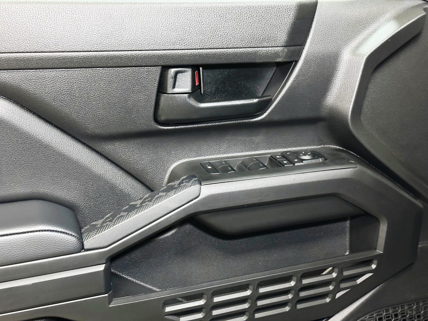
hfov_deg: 39.7
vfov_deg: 30.3
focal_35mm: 48
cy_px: 160
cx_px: 214
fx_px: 593
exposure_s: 1/24
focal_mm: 6.86
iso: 640
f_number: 1.78
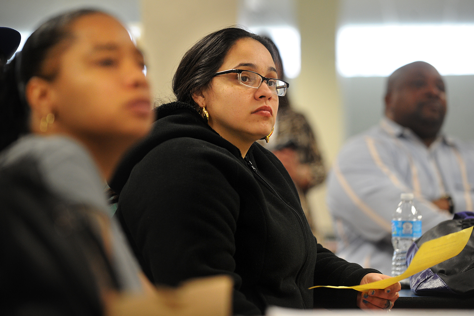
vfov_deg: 10.5
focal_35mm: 130
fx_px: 1711
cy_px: 158
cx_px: 237
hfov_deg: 15.8
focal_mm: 130
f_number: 3.2
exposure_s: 1/125
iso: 2000
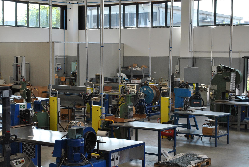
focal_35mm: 76
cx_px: 120
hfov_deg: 26.8
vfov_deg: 18.1
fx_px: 523
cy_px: 91
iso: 400
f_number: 8
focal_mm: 45
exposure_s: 1/160
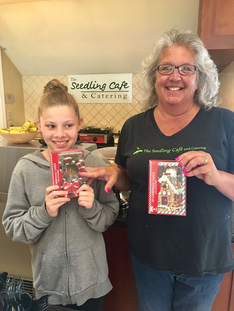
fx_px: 261
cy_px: 156
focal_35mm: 29
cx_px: 117
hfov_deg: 48.2
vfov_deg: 61.7
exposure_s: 1/15
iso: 100
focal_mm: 4.15
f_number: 2.2
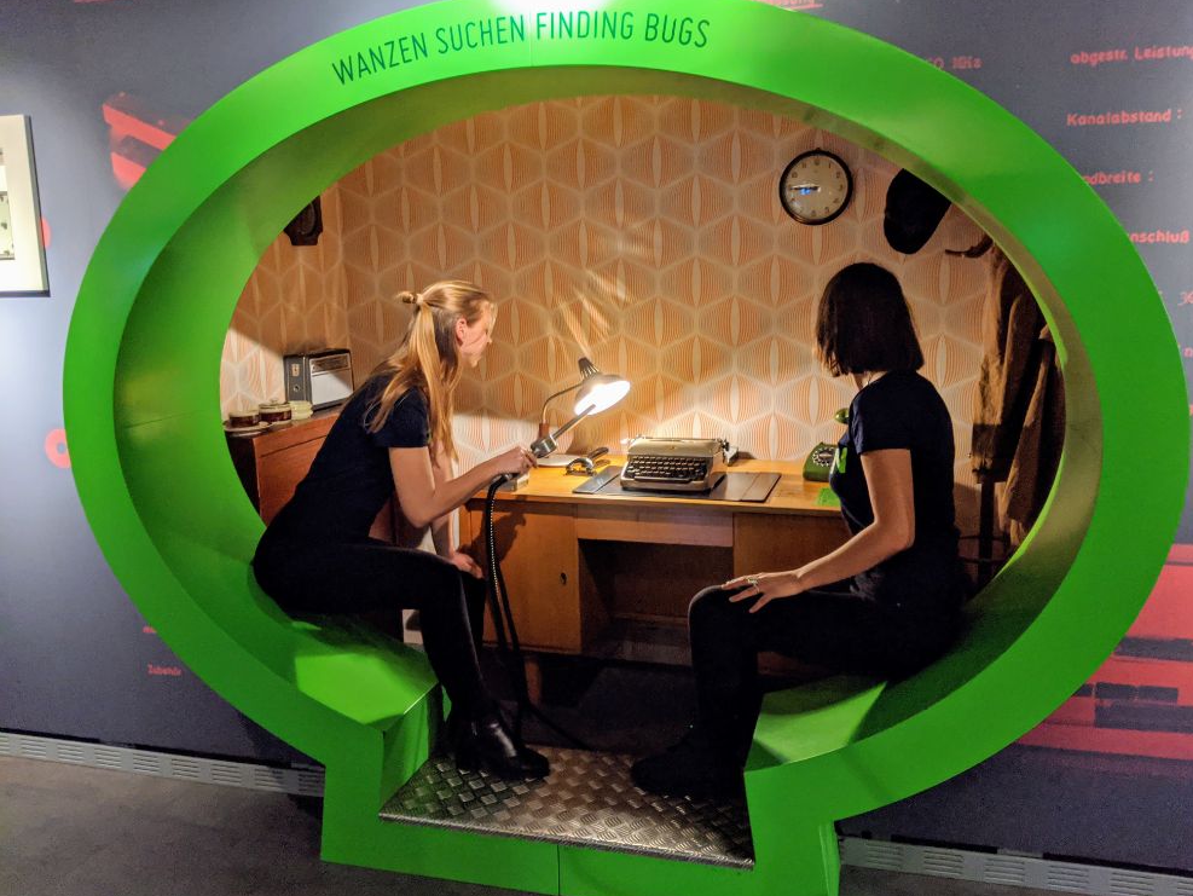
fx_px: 965
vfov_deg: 49.8
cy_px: 439
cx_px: 616
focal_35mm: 28
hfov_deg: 63.4
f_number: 1.8
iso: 239
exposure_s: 1/61.8
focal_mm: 4.44
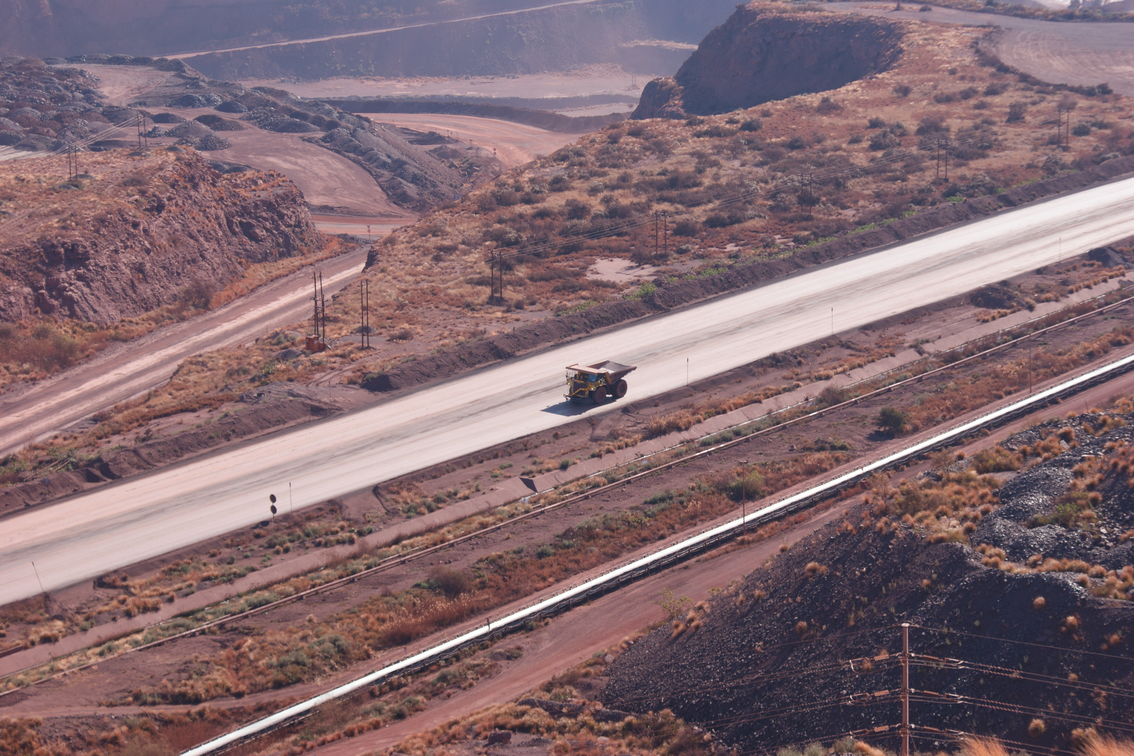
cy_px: 378
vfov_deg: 13.0
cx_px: 567
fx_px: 3307
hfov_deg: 19.5
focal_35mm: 105
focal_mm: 70
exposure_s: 1/160
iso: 100
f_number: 8
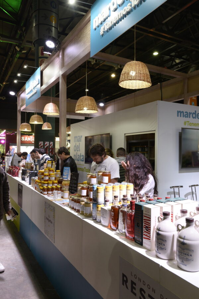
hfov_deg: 45.0
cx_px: 100
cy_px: 150
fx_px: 240
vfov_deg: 63.7
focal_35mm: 29
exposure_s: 1/30
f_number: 8
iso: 1600
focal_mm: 29
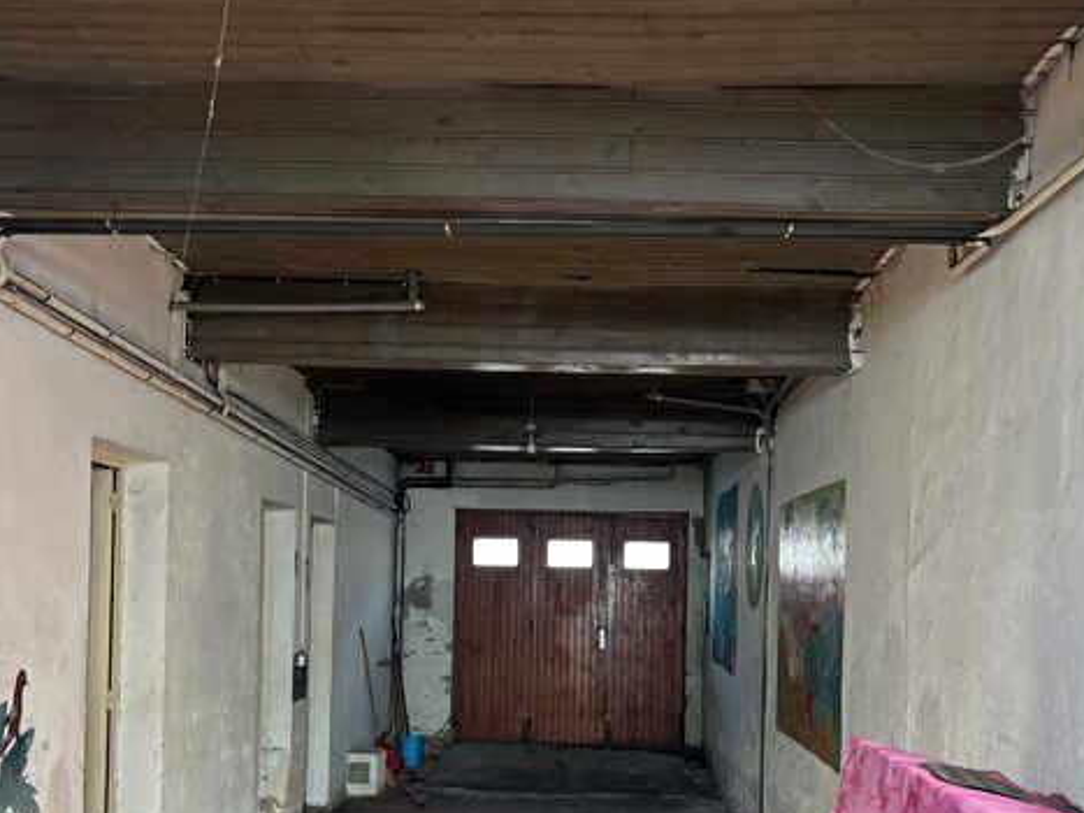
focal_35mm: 39
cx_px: 550
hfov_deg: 47.9
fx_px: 1221
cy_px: 598
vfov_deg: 36.1
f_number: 1.5
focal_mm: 5.7
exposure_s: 1/102
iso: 125
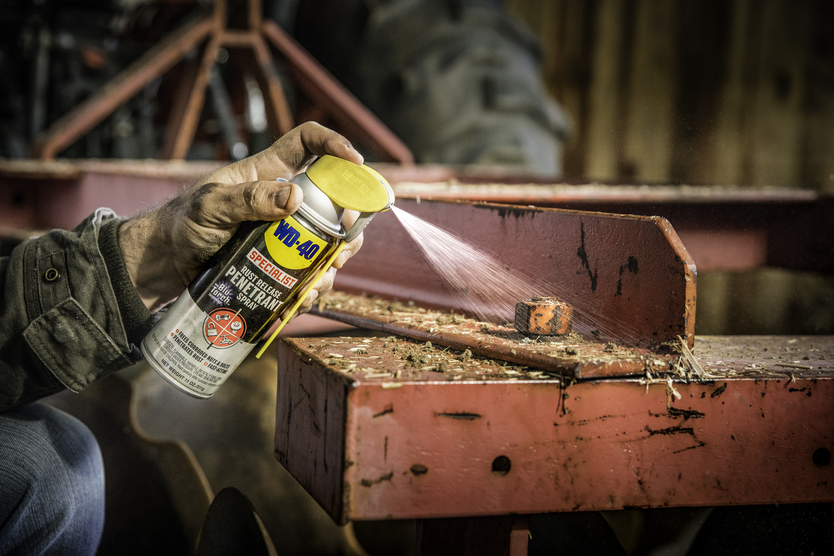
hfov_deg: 31.0
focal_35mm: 65
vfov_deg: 20.9
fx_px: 1506
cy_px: 278
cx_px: 417
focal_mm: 65
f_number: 4
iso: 3200
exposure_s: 1/1250
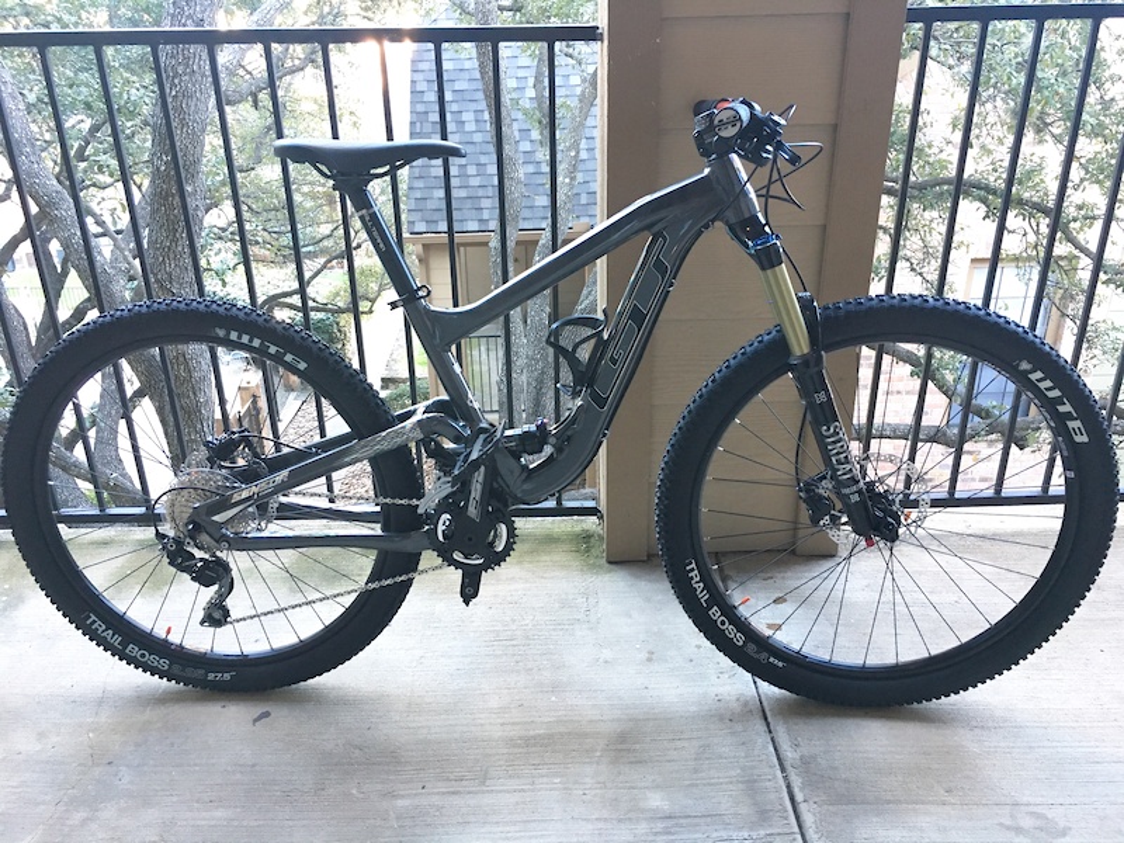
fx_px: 942
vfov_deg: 48.2
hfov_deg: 61.7
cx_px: 562
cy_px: 422
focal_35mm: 29
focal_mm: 4.15
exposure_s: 1/30
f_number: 2.2
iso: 160
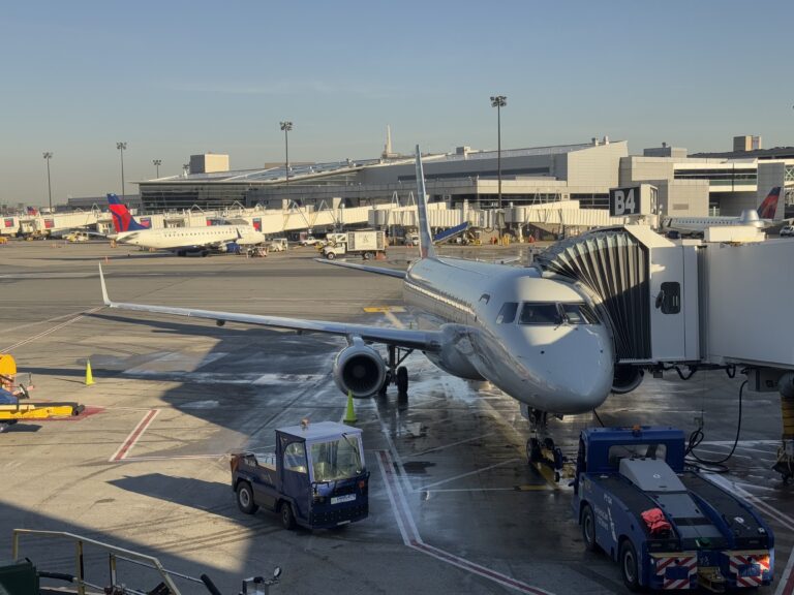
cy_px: 298
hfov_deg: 39.7
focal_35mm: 48
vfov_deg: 30.3
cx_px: 397
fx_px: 1101
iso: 64
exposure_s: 1/1869
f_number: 1.78
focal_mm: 6.76
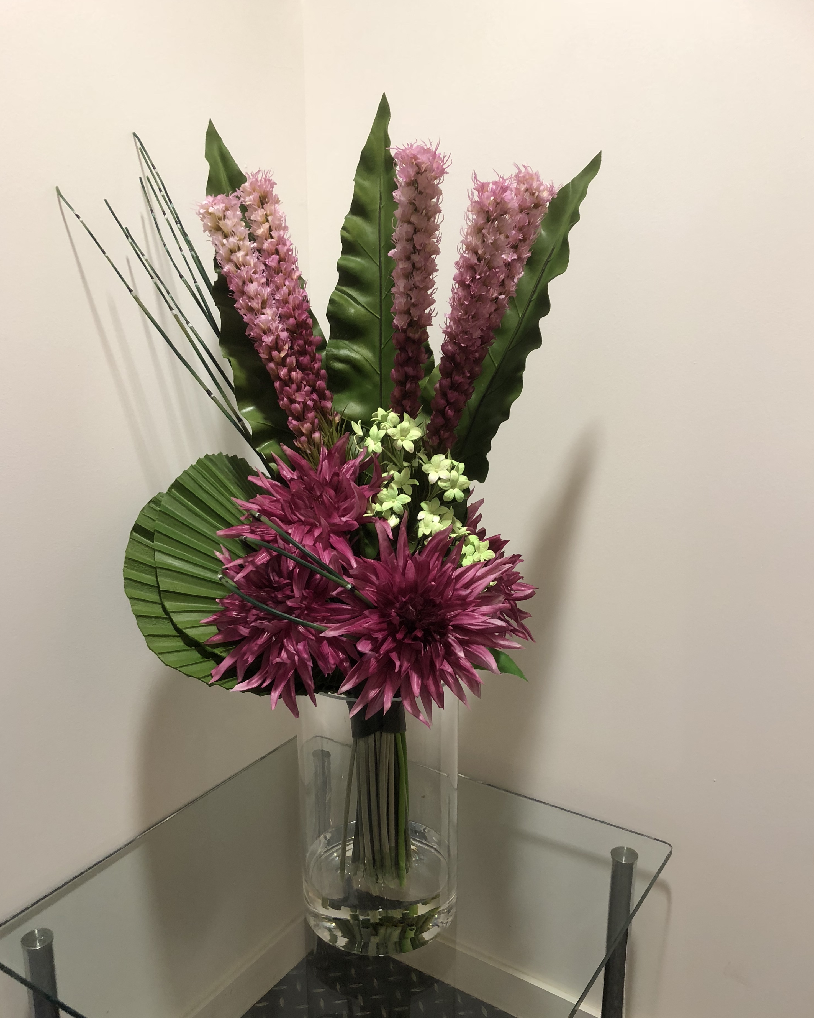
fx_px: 903
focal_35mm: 30
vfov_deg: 58.7
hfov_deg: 48.5
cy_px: 543
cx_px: 409
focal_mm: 3.99
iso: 40
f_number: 1.8
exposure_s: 1/20
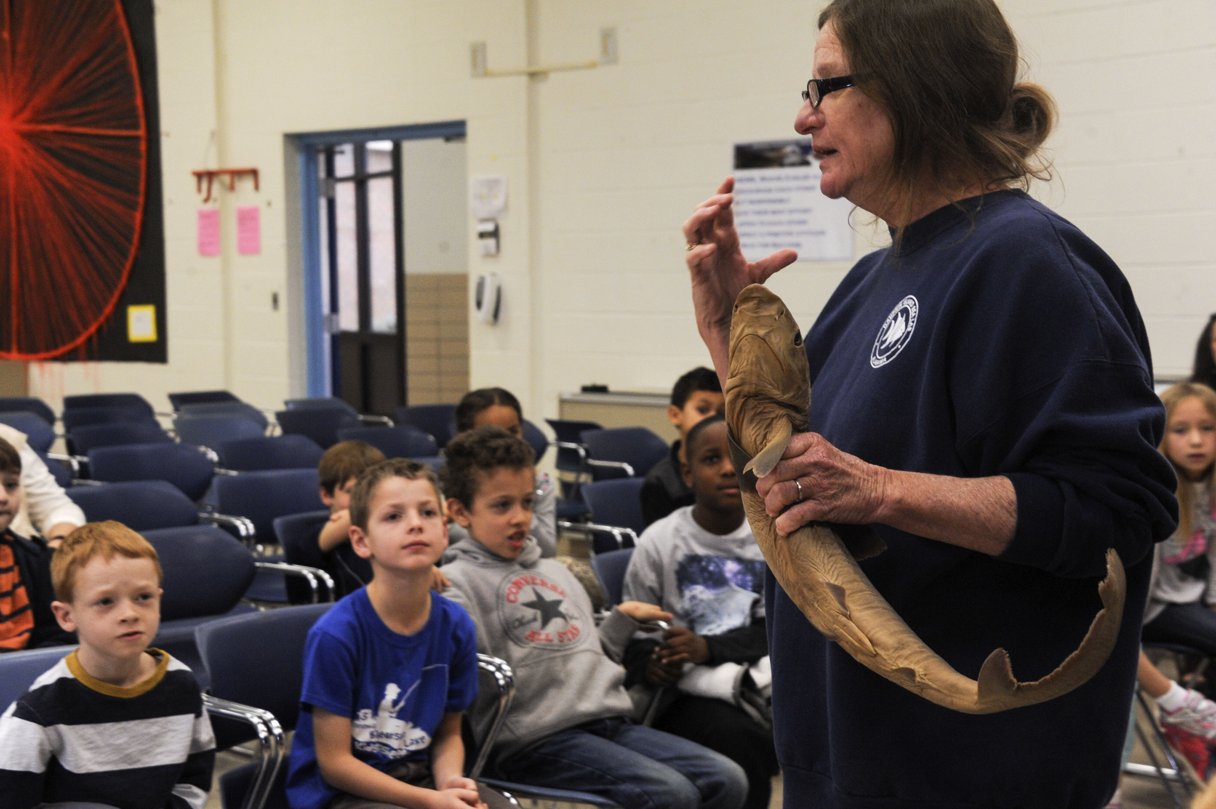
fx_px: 2127
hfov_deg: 31.9
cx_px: 603
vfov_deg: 21.5
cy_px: 403
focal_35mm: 63
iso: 1600
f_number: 7.1
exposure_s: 1/100
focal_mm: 62
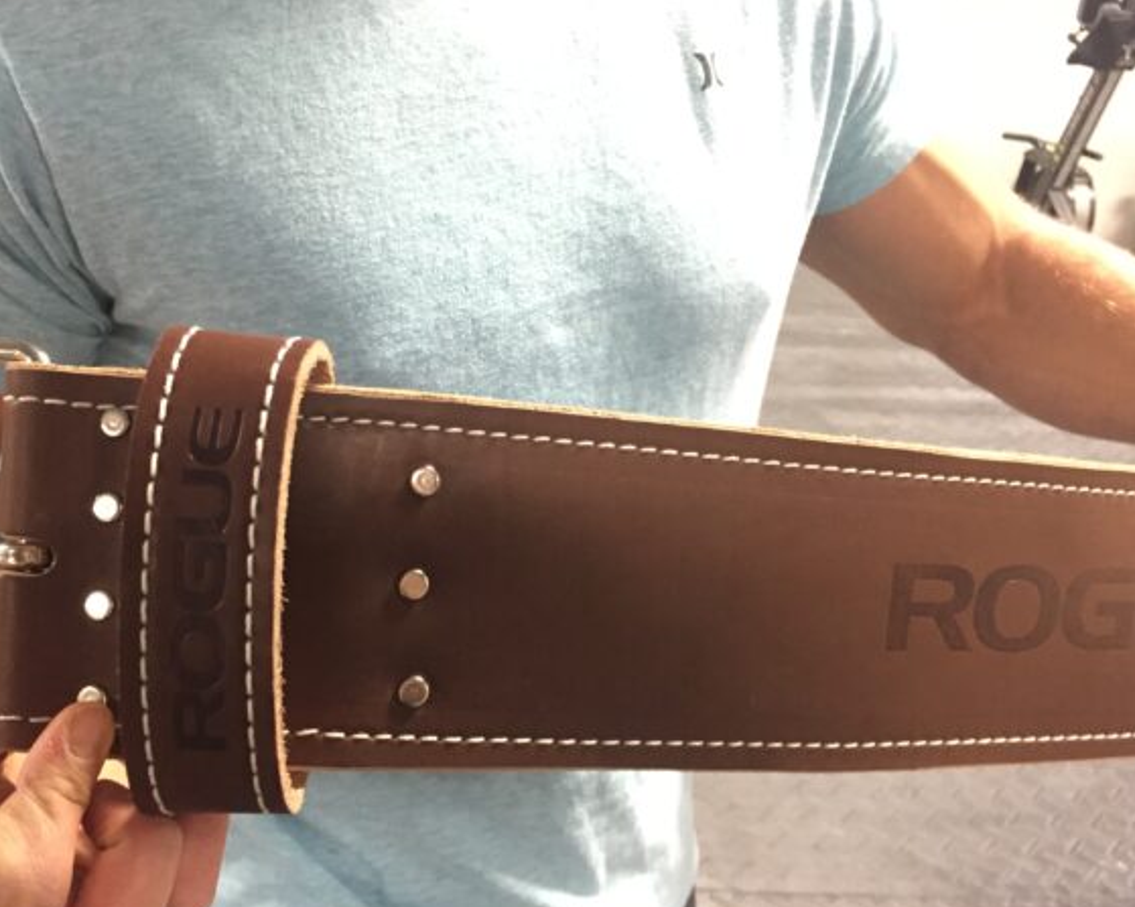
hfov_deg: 47.7
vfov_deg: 39.1
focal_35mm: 38
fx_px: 1276
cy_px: 500
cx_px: 467
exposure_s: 1/20
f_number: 2.2
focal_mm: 4.15
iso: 250
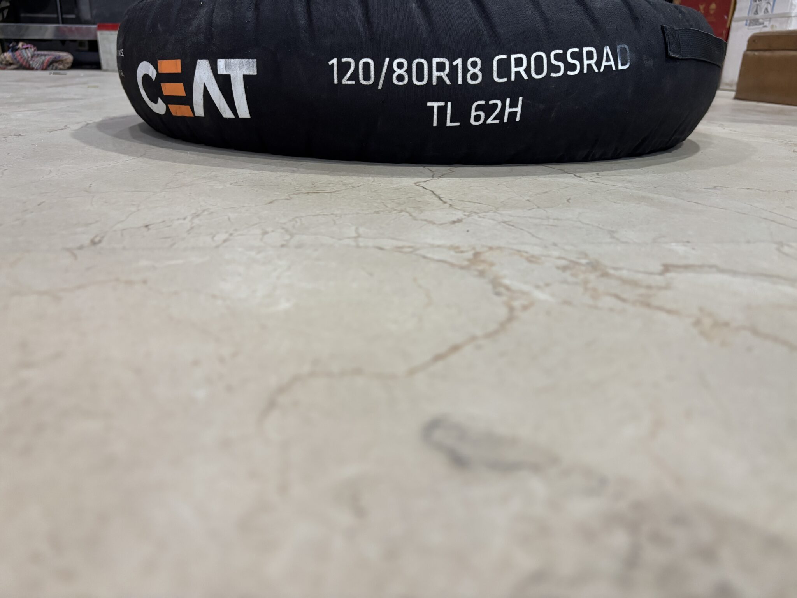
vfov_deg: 53.1
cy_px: 299
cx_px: 398
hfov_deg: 67.3
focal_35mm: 26
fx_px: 599
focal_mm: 5.96
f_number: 1.6
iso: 250
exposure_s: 1/50
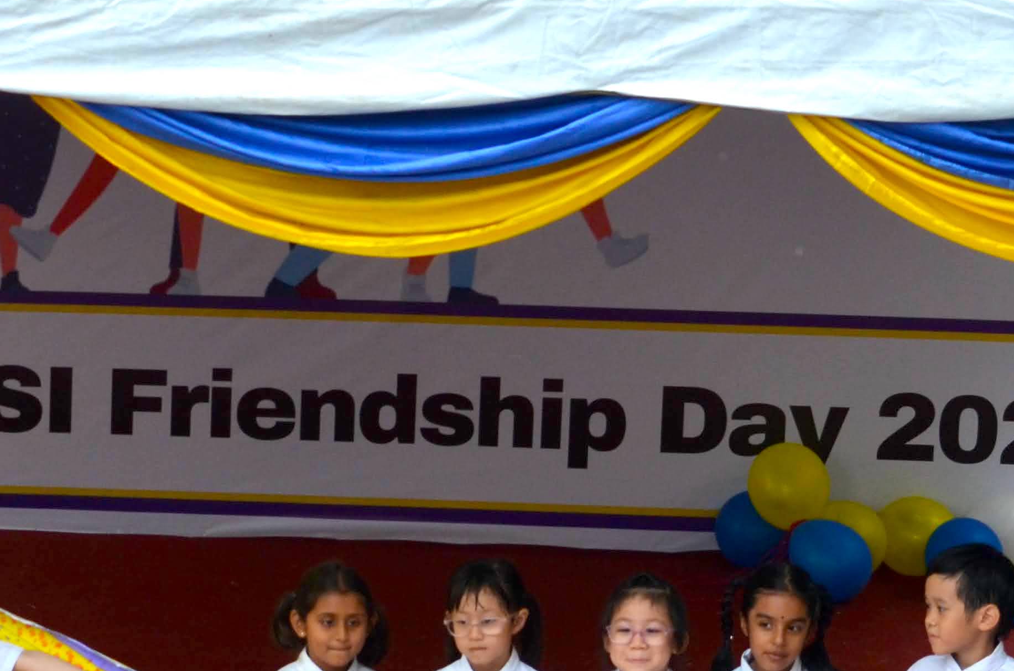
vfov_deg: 5.5
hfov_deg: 8.2
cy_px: 470
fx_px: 7027
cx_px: -44
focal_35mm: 250
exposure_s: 1/320
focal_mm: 62
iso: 800
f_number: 6.3
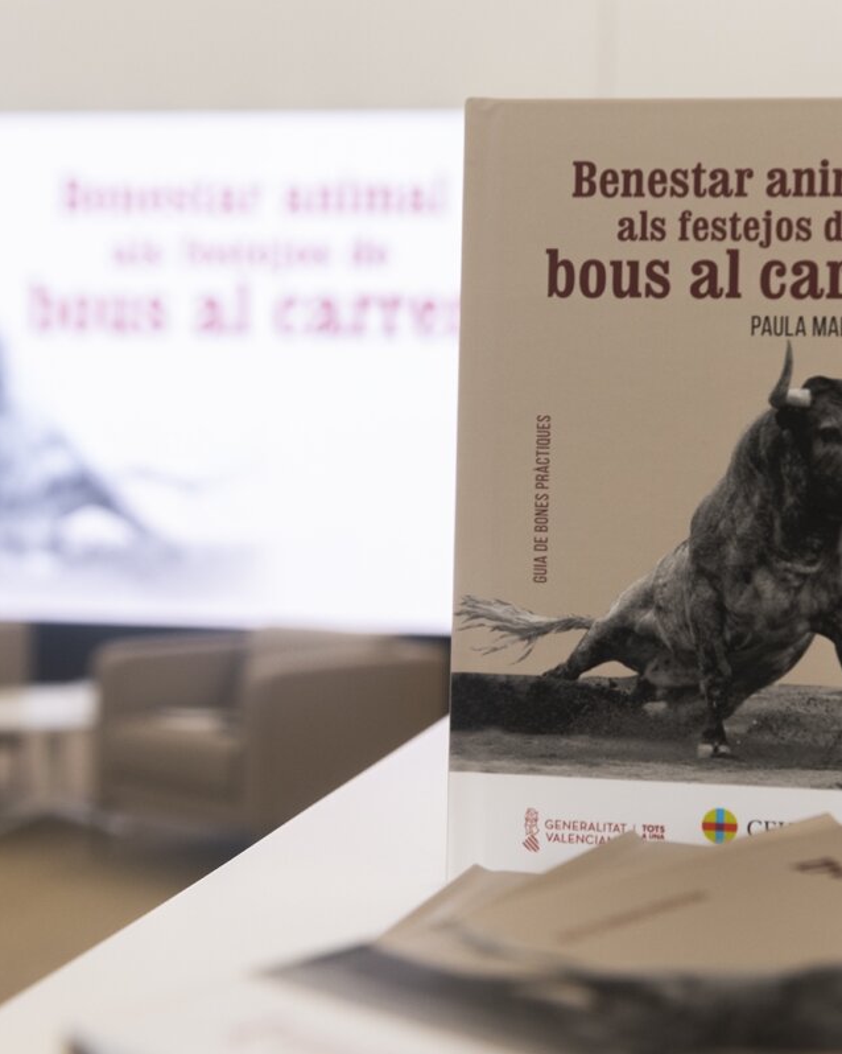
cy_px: 528
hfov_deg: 31.4
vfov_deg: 38.8
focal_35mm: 48
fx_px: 1496
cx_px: 472
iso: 1000
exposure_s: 1/125
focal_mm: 34
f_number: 4
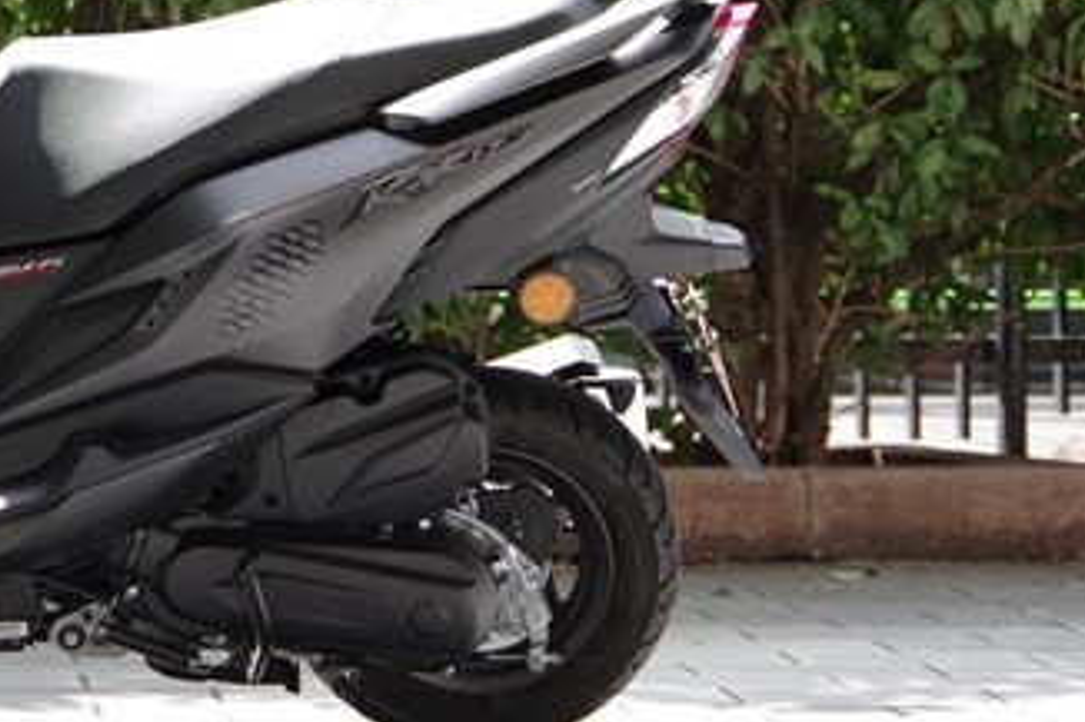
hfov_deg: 12.3
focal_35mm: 165
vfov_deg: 8.3
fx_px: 4970
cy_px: 121
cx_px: -20
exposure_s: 1/200
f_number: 4.5
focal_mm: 53
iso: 200
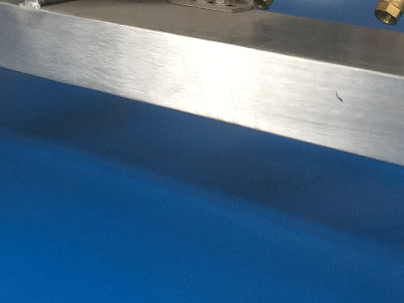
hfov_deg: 20.2
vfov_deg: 15.1
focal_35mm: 97
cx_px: 156
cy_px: 22
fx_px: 1132
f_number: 2.2
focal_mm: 4.15
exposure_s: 1/33
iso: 64
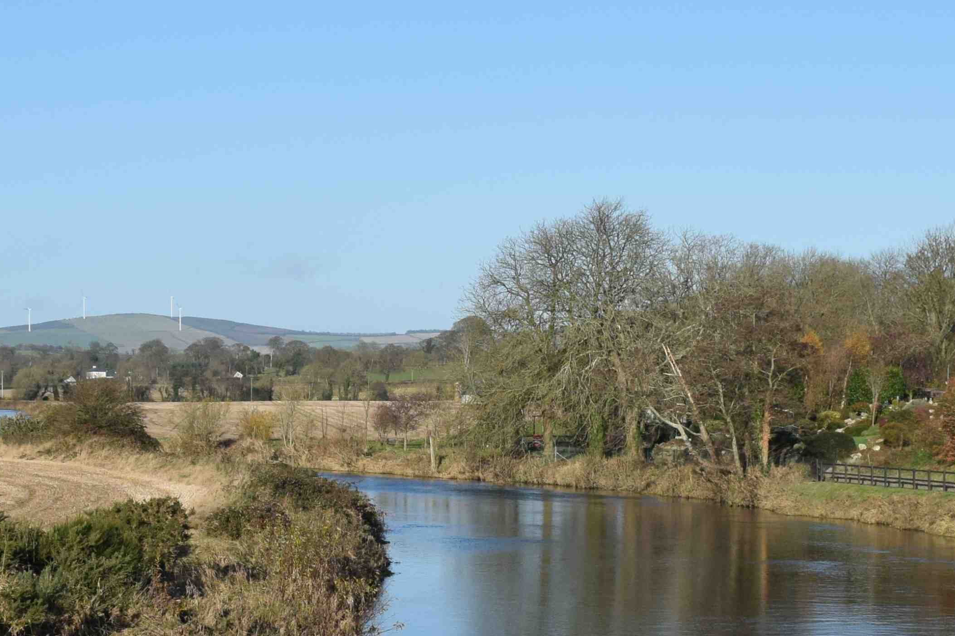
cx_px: 566
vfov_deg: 14.3
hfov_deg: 21.7
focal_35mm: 94
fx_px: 2493
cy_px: 644
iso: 500
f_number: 6.3
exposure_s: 1/2000
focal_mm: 22
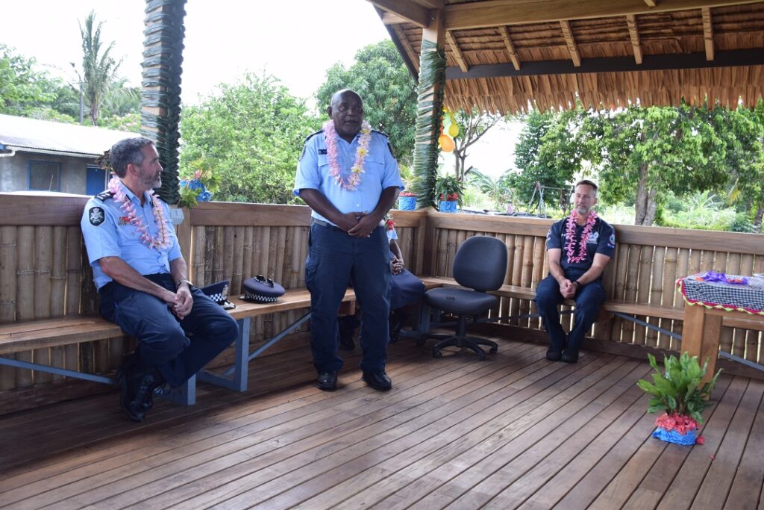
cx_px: 382
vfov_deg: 40.0
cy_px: 255
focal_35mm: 33
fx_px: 700
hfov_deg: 57.2
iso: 200
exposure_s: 1/160
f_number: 3.5
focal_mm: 22
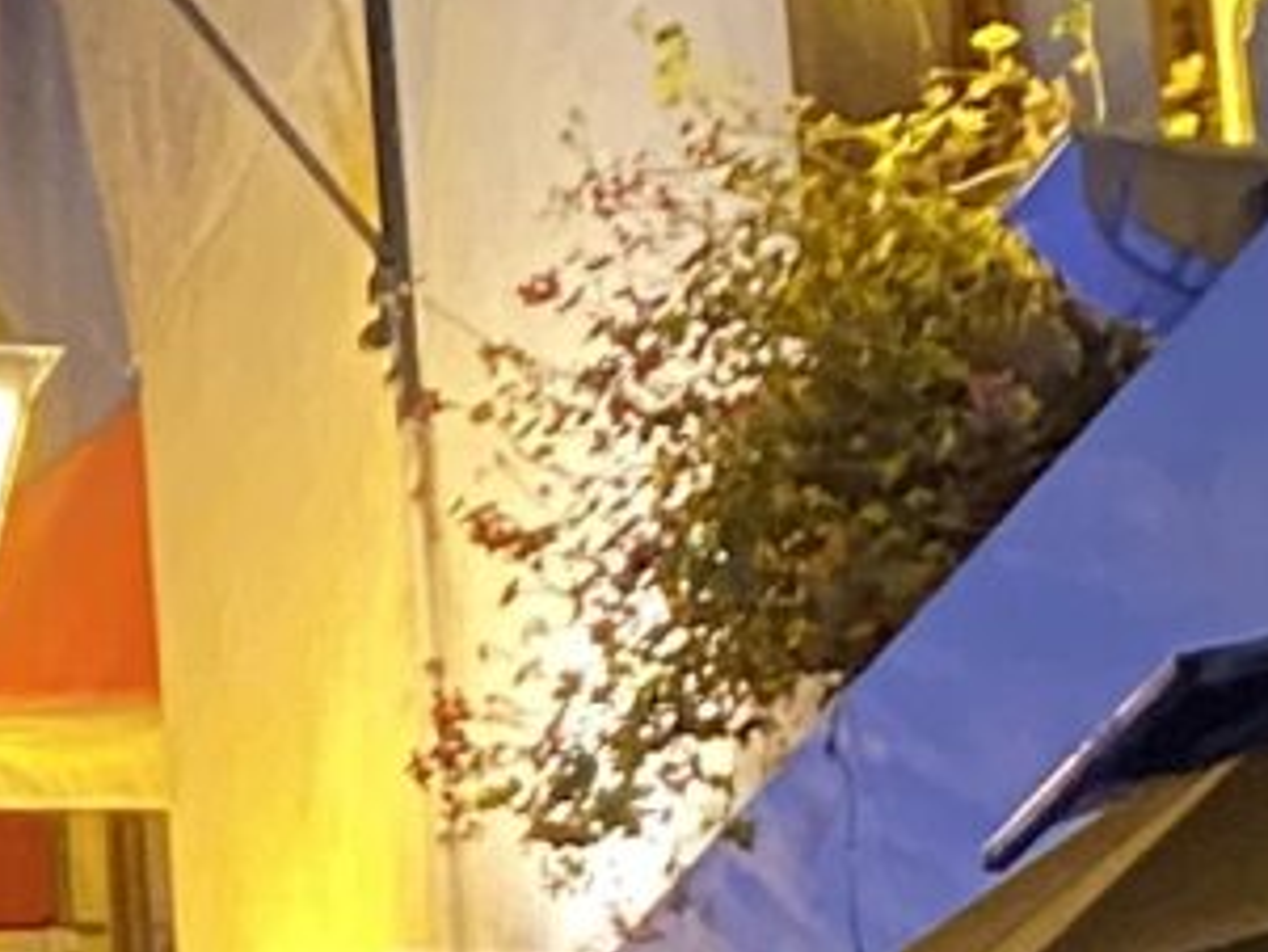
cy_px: 1967
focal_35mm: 221
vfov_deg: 6.5
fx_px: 8099
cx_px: -1997
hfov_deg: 8.1
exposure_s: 1/33
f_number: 1.8
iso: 500
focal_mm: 4.25
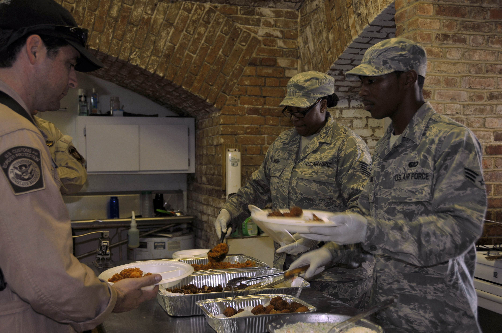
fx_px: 585
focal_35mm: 42
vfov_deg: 31.8
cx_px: 251
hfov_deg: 46.4
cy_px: 166
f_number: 4
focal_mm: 28
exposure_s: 1/40
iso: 200
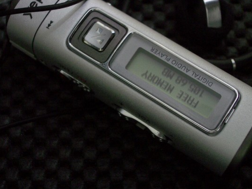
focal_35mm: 74
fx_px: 539
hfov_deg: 26.3
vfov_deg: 19.9
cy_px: 77
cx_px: 125
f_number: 3.5
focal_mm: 10.2
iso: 100
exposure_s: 1/8
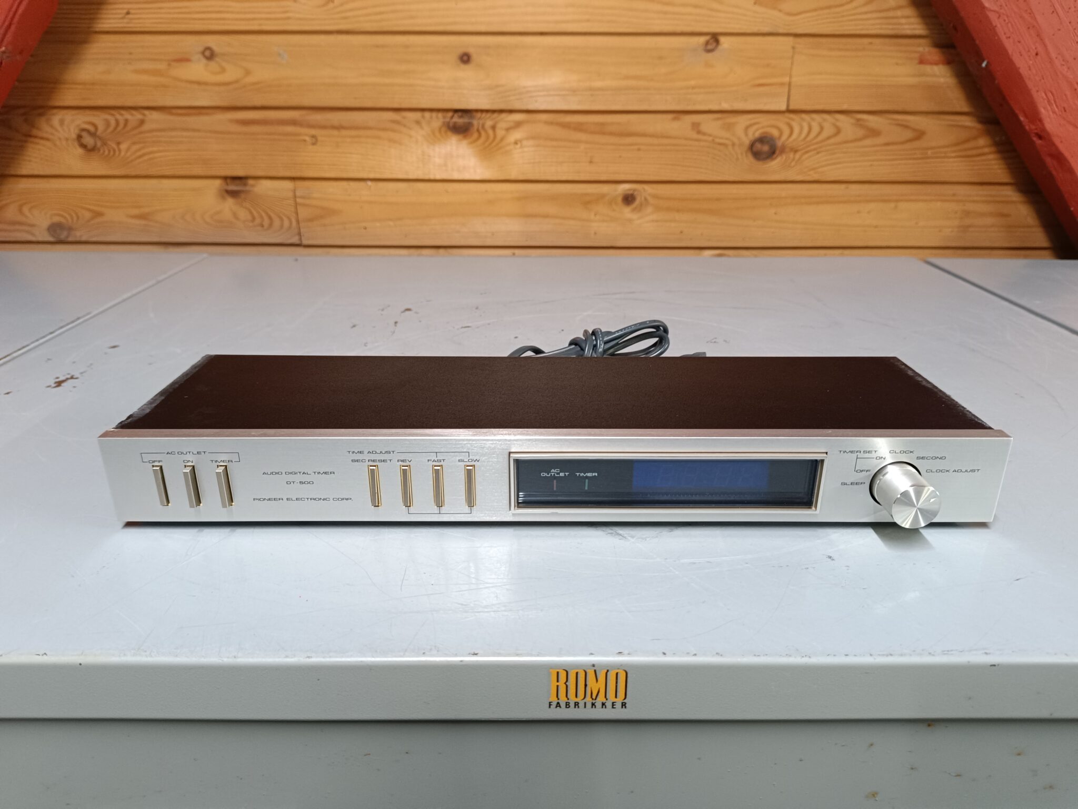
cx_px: 539
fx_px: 747
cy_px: 404
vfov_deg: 56.8
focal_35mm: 24
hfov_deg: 71.6
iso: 579
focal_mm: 5.59
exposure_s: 1/25
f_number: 1.88
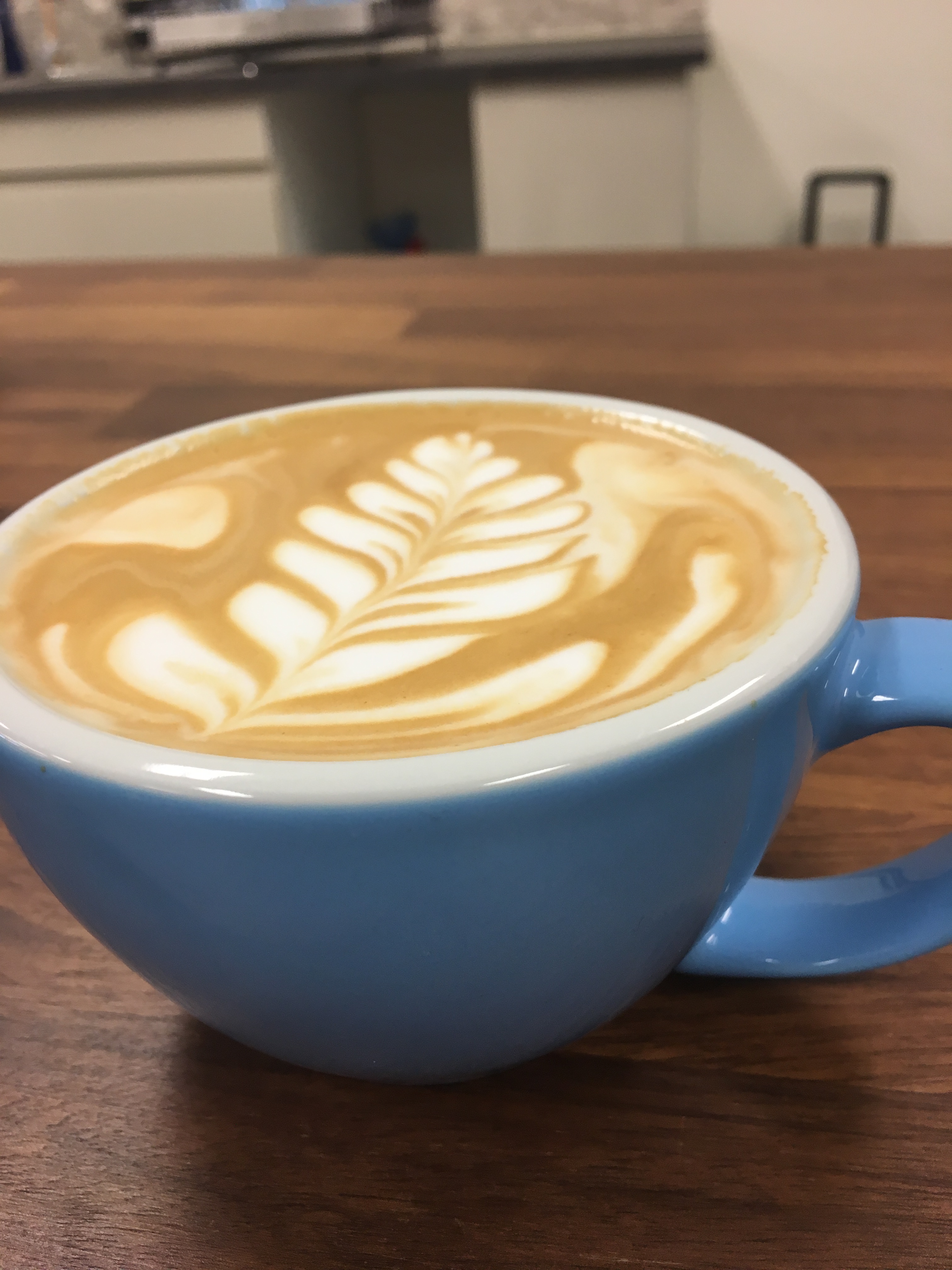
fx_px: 1063
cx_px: 476
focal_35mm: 29
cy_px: 635
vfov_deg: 61.7
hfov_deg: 48.2
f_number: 2.2
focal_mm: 4.15
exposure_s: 1/40
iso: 25
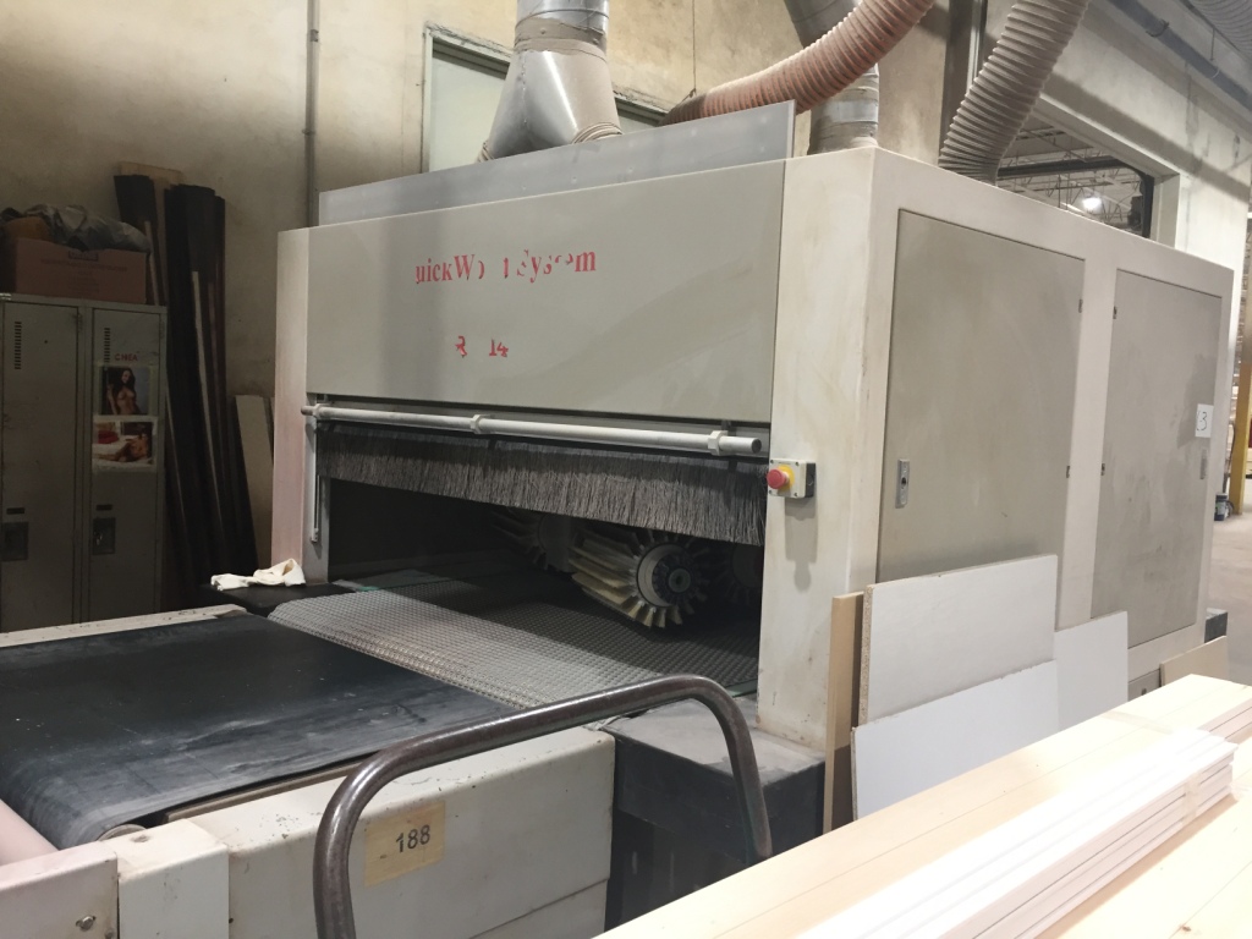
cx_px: 626
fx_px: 1049
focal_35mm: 29
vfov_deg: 48.2
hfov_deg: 61.7
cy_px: 470
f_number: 2.2
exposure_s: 1/30
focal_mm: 4.15
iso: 100
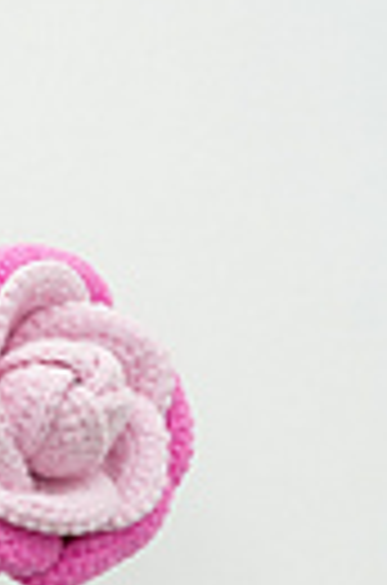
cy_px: 562
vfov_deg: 13.2
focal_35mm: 154
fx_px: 2496
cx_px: -335
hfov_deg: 8.5
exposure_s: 1/160
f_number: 5.6
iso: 3200
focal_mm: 40
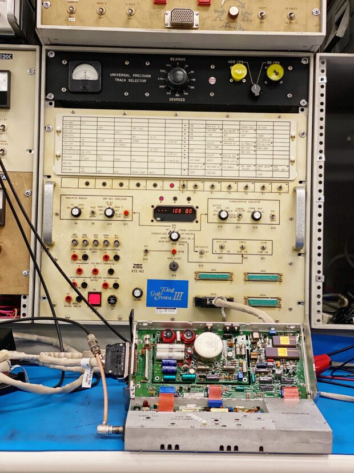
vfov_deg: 36.8
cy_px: 236
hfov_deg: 28.0
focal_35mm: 52
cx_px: 177
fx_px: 709
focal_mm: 6
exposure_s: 1/120
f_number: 2
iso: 200
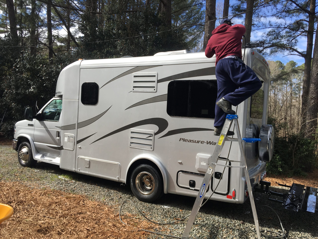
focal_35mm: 29
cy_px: 120
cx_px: 159
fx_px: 266
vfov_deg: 48.2
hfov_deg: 61.7
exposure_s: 1/864
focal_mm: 4.15
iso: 25
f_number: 2.2
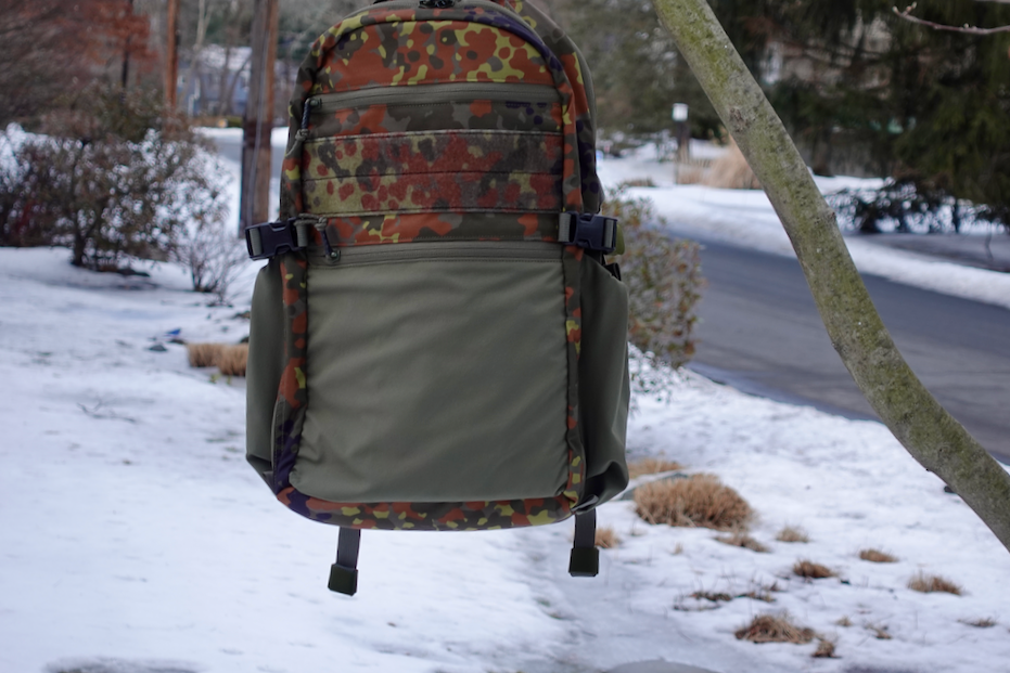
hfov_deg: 26.3
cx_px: 512
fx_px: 2160
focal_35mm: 77
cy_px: 320
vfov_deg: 17.7
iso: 125
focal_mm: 25.7
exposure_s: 1/80
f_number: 3.5
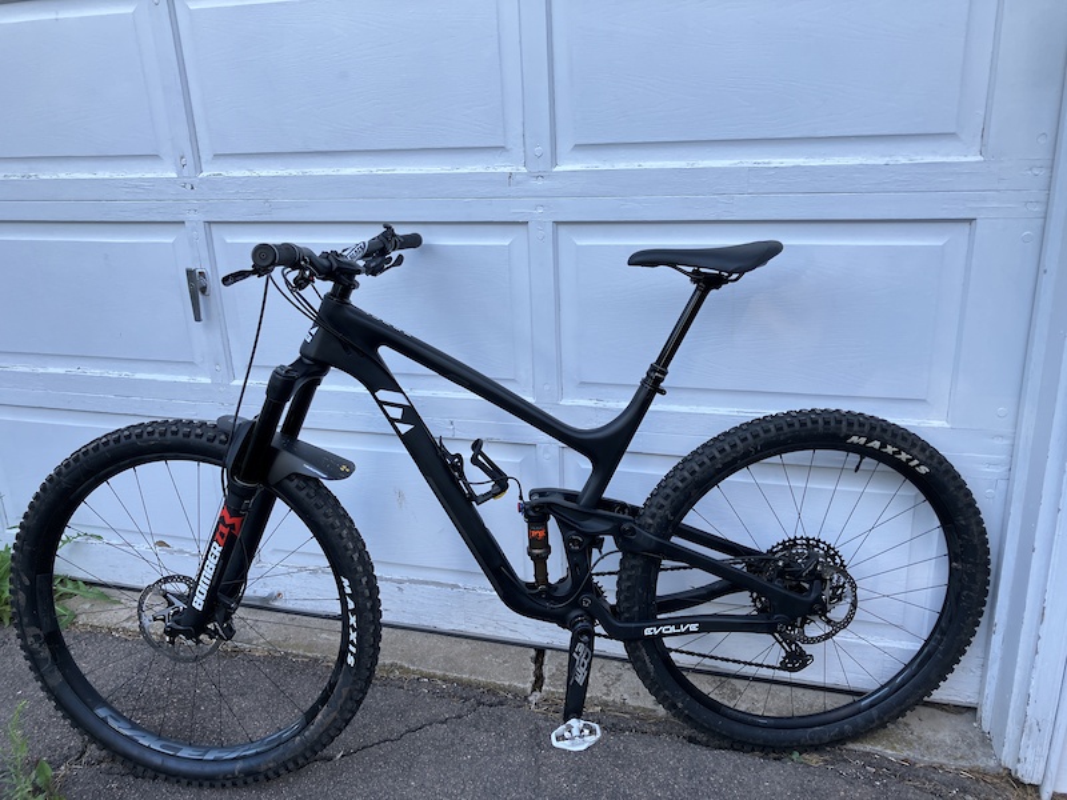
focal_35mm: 28
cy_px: 400
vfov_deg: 49.7
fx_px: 863
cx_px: 534
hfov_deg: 63.4
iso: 25
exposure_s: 1/121
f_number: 1.8
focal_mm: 3.99
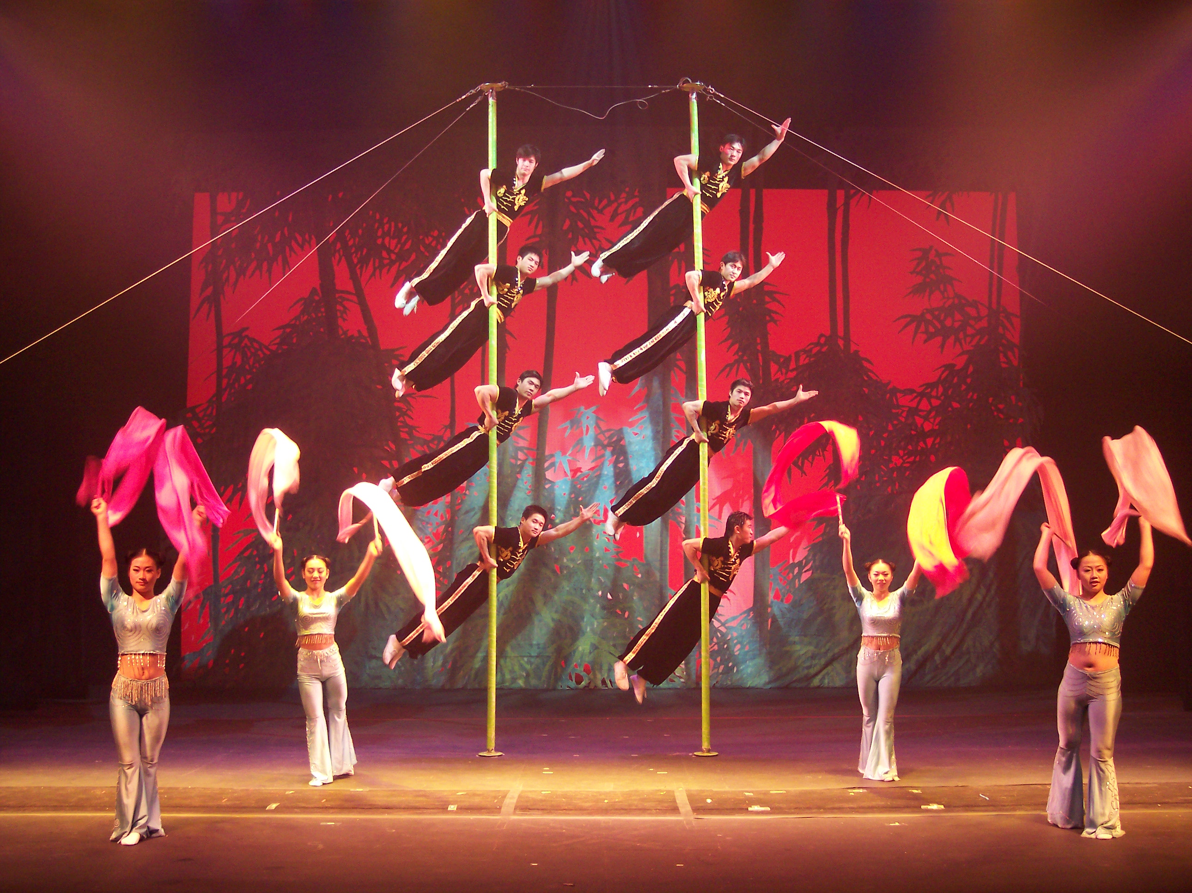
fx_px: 1308
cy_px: 446
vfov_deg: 37.7
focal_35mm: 38
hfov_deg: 49.0
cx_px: 596
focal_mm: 8
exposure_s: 1/30
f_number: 2.8
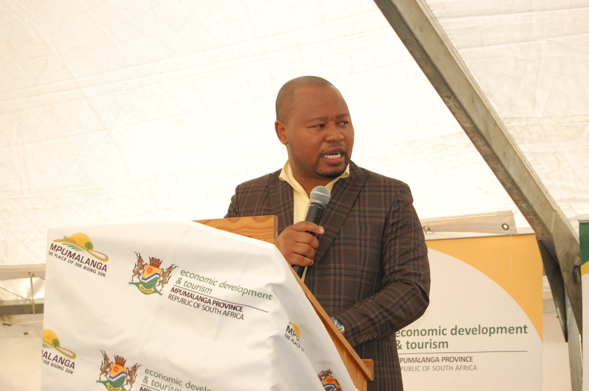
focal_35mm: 82
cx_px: 294
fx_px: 1349
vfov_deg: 16.5
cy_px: 196
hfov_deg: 24.6
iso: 1600
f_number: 5.6
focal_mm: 55
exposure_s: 1/500
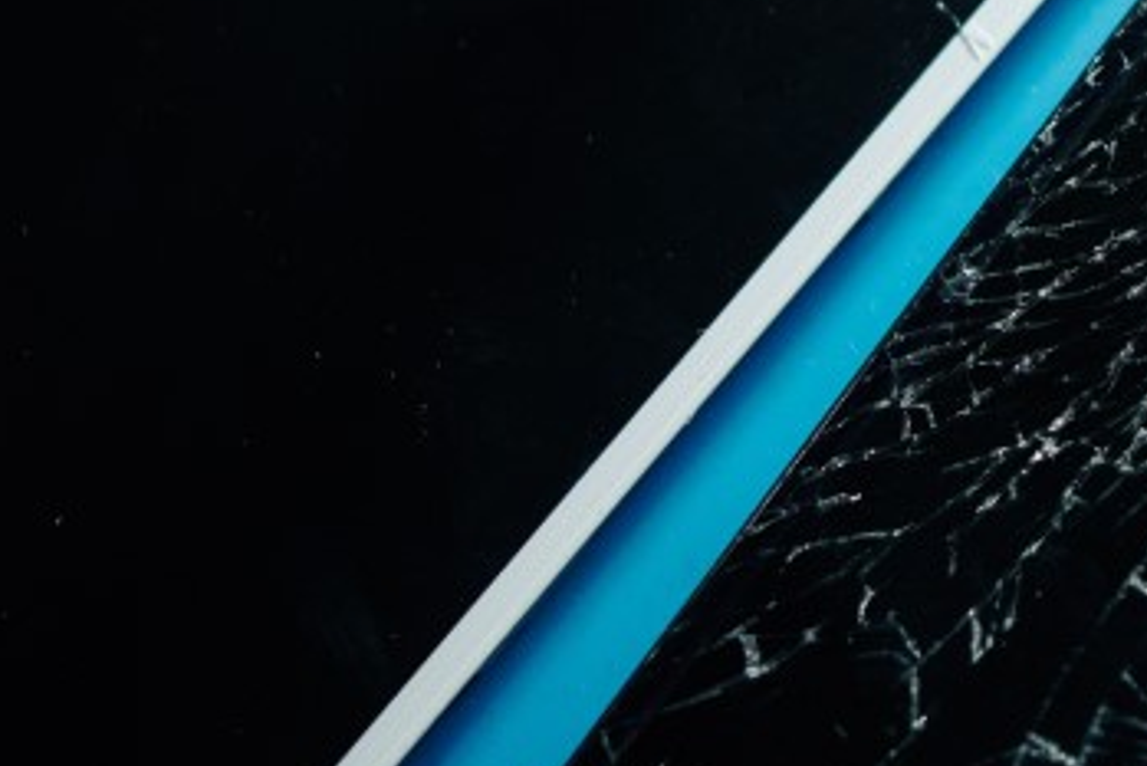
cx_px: 1768
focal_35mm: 198
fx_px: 6311
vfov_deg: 6.9
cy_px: 0
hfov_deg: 10.0
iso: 400
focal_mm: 60
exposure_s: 1/250
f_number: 4
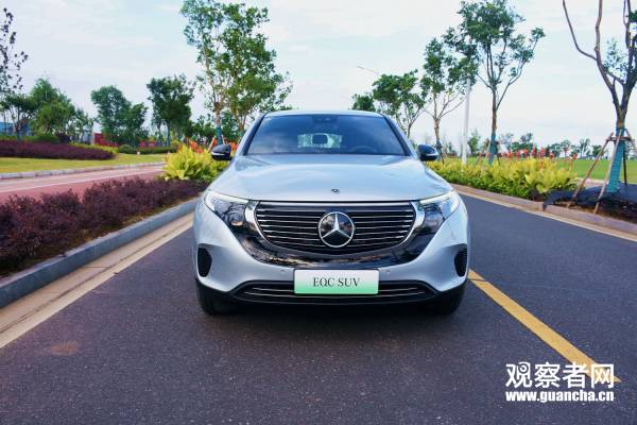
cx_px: 318
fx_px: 478
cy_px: 212
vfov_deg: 47.9
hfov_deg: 67.4
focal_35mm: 27
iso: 100
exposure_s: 1/160
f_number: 6.3
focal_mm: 18
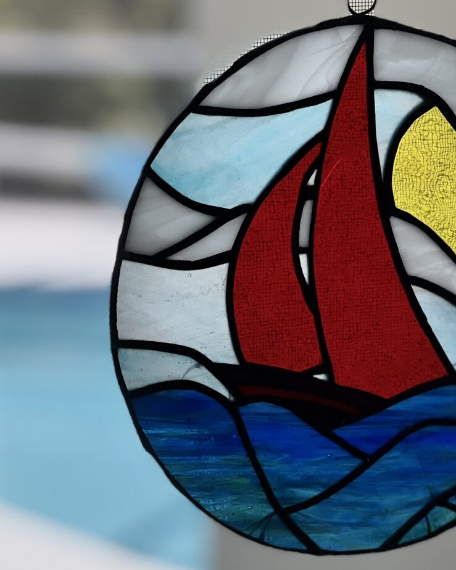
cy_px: 294
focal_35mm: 125
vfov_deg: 15.4
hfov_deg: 12.3
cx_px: 326
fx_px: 2109
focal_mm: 9
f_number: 2.8
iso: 64
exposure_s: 1/120
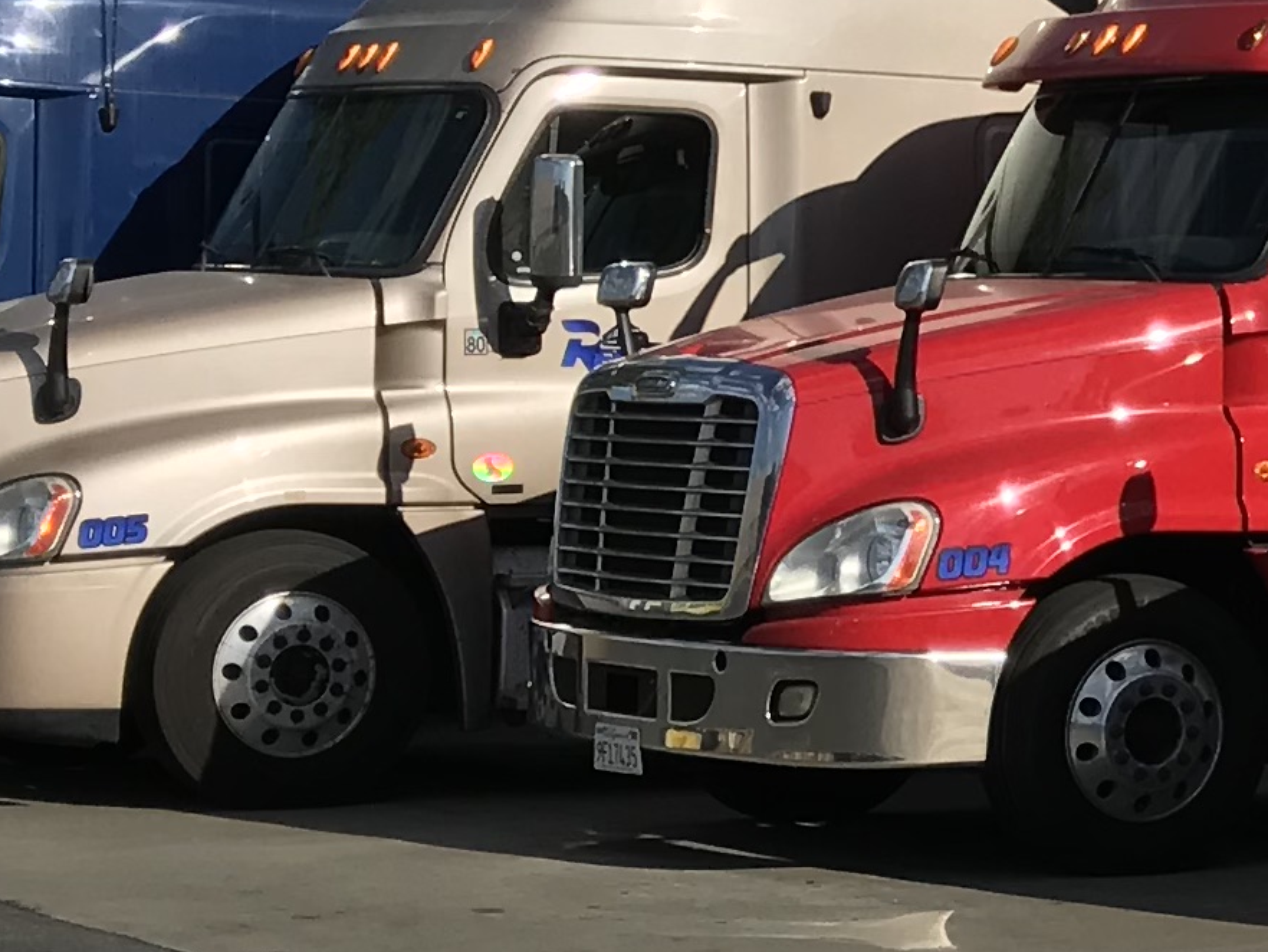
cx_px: 1870
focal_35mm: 128
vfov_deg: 11.6
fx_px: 4690
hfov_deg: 14.4
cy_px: 544
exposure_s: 1/3195
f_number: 1.8
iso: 20
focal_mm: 3.99
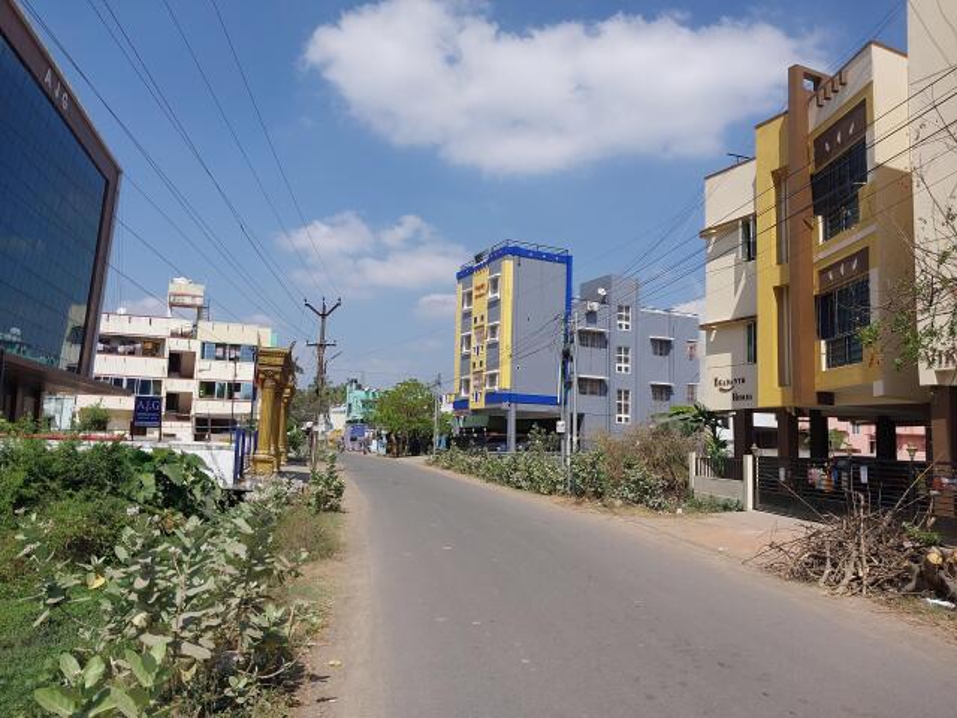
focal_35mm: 30
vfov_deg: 46.8
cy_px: 359
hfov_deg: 60.0
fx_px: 829
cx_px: 478
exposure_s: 1/1161
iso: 20
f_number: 1.8
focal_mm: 4.6
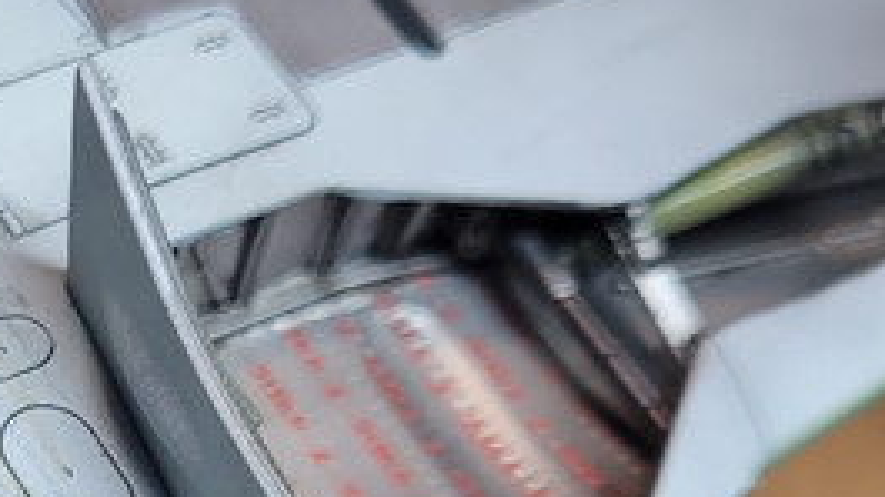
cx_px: -139
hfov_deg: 18.0
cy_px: 704
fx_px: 2675
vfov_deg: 10.3
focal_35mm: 114
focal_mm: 5.4
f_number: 1.8
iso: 100
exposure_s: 1/100
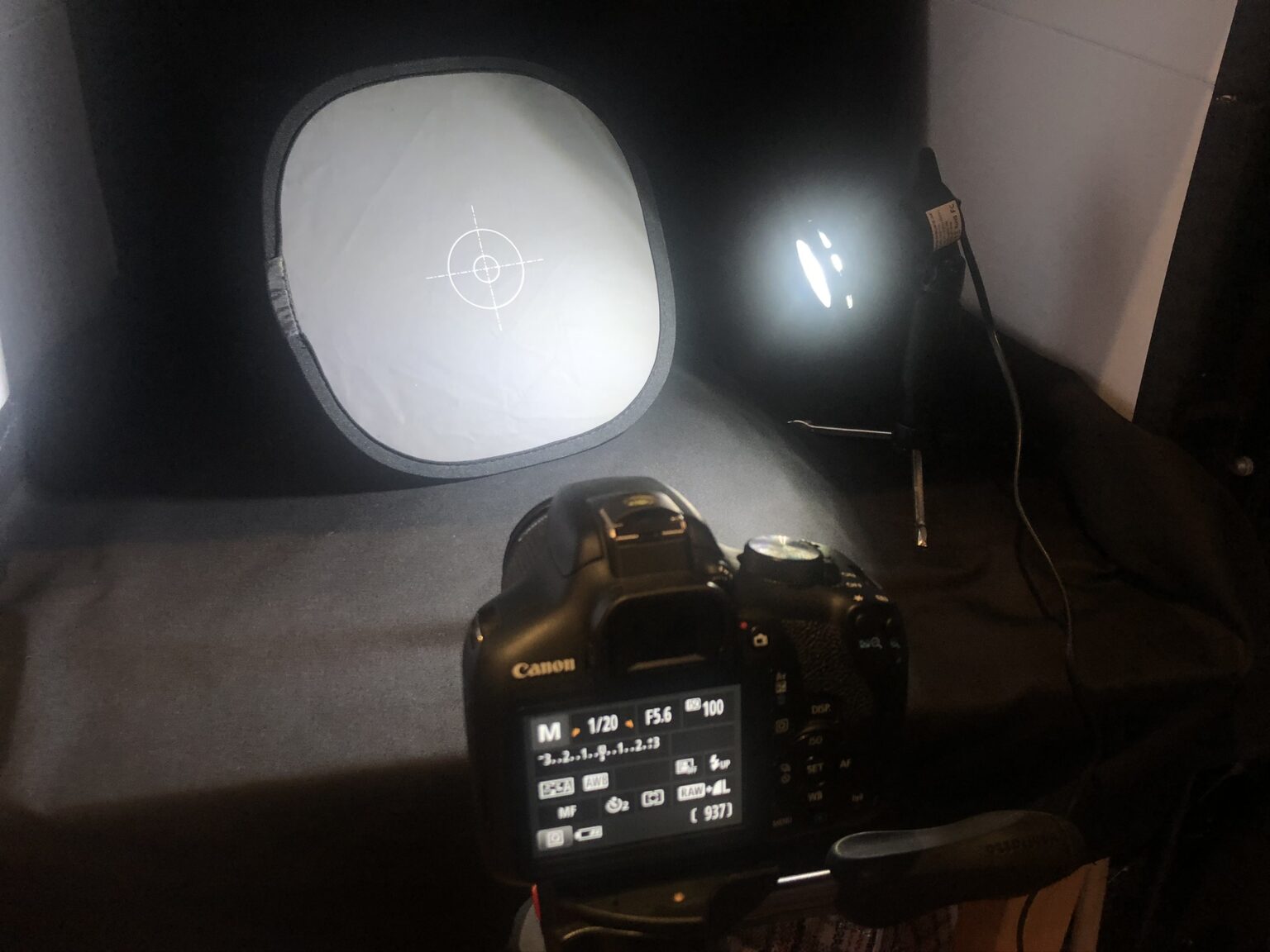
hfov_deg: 63.4
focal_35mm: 28
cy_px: 476
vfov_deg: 49.7
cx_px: 635
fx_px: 1027
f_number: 1.8
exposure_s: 1/25
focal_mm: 4
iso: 32
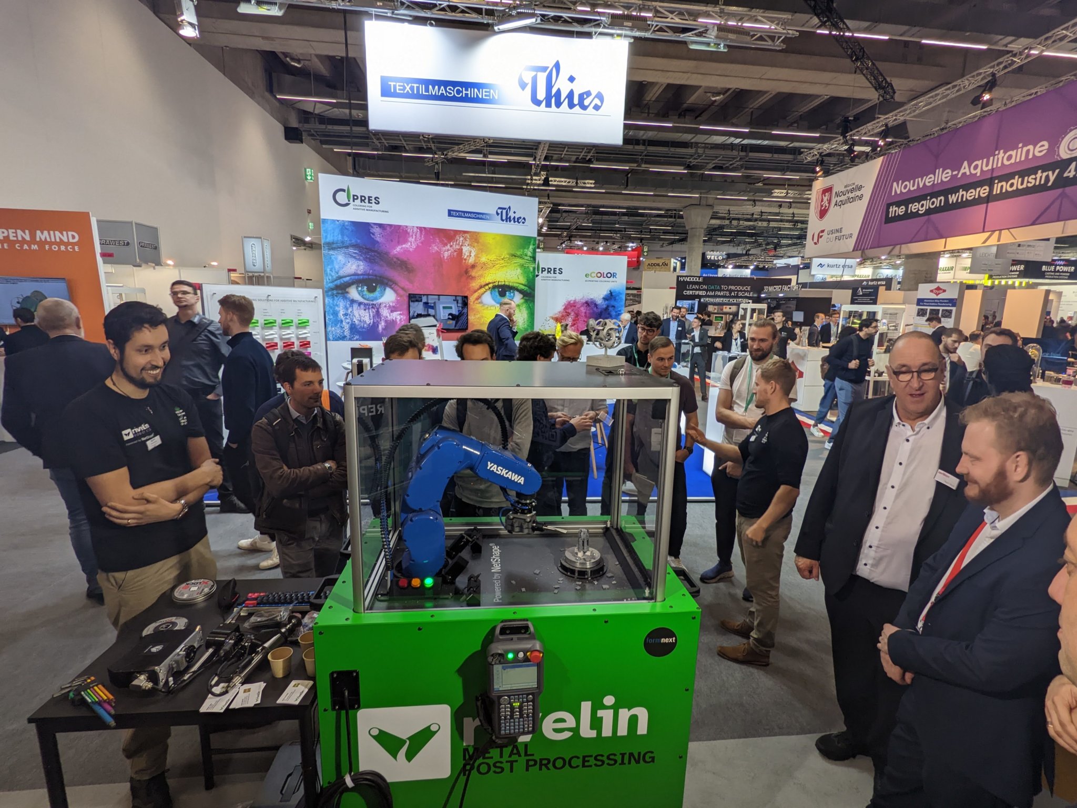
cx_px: 538
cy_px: 404
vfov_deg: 78.1
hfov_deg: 94.5
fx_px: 498
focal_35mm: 16
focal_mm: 2.22
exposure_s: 1/50
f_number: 2.2
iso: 46
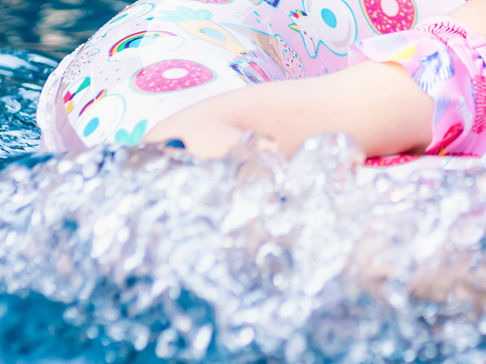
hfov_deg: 14.3
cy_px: -112
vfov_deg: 10.8
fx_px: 1881
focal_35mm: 134
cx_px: 577
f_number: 2
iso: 100
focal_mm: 35
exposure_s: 1/1600
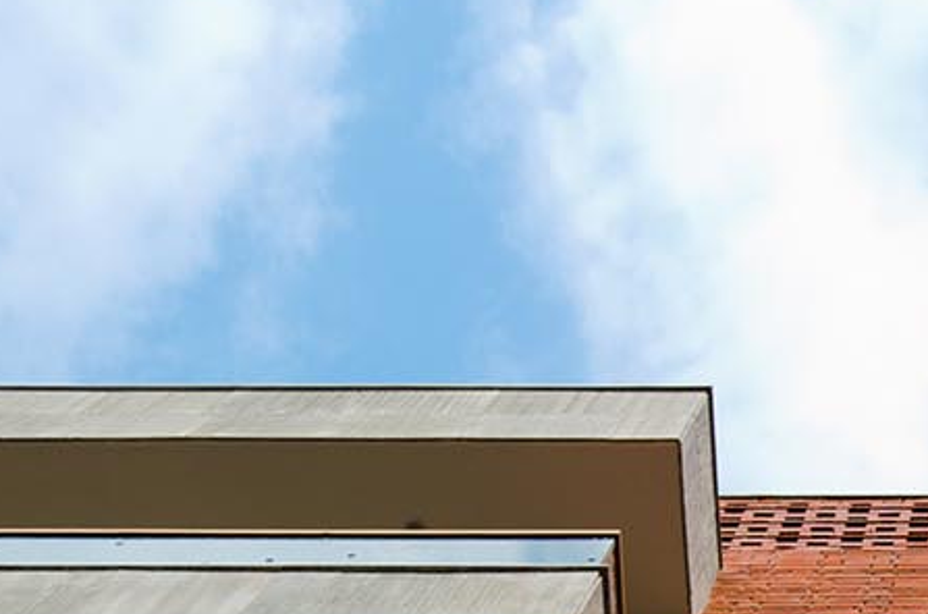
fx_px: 2675
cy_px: 989
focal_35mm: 104
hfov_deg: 18.7
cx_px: 1075
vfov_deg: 12.3
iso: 100
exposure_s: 1/320
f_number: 3.5
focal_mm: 18
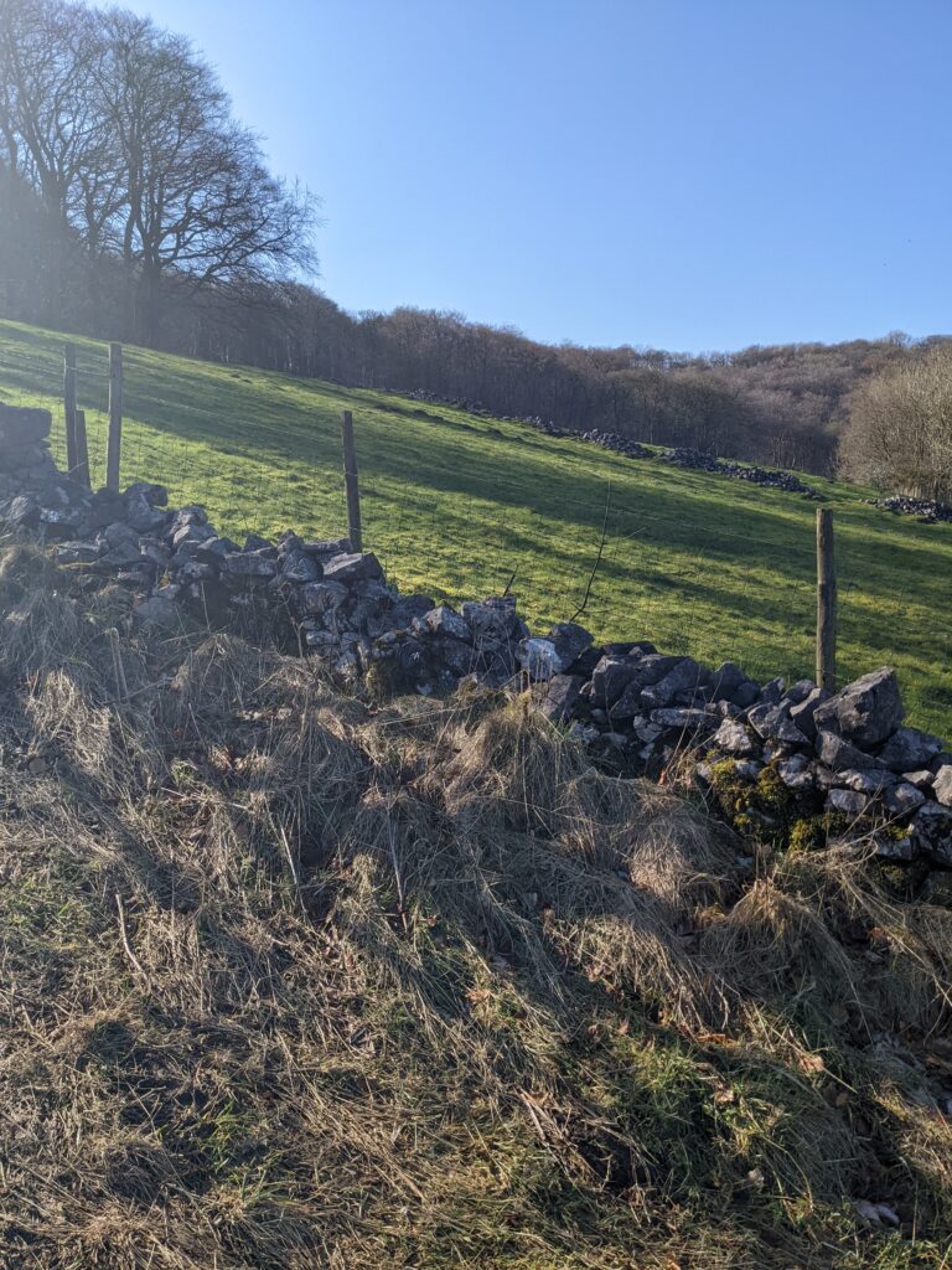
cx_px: 476
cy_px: 635
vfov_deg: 65.3
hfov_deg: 51.4
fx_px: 990
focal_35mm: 27
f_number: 1.73
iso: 48
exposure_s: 1/1672
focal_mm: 4.38
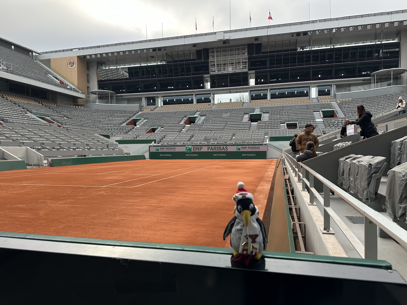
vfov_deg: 56.8
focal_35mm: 24
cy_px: 152
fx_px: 282
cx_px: 204
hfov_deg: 71.6
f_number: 1.78
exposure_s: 1/587
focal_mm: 6.86
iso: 80
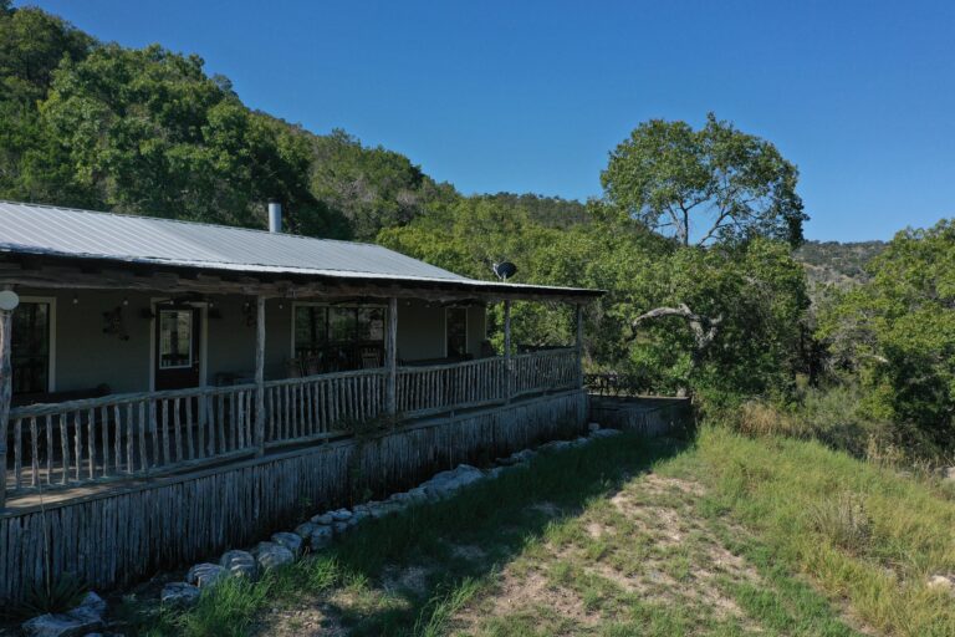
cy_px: 318
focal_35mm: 28
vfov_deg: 46.4
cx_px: 478
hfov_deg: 65.5
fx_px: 743
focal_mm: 10.26
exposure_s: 1/60
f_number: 4.5
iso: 100
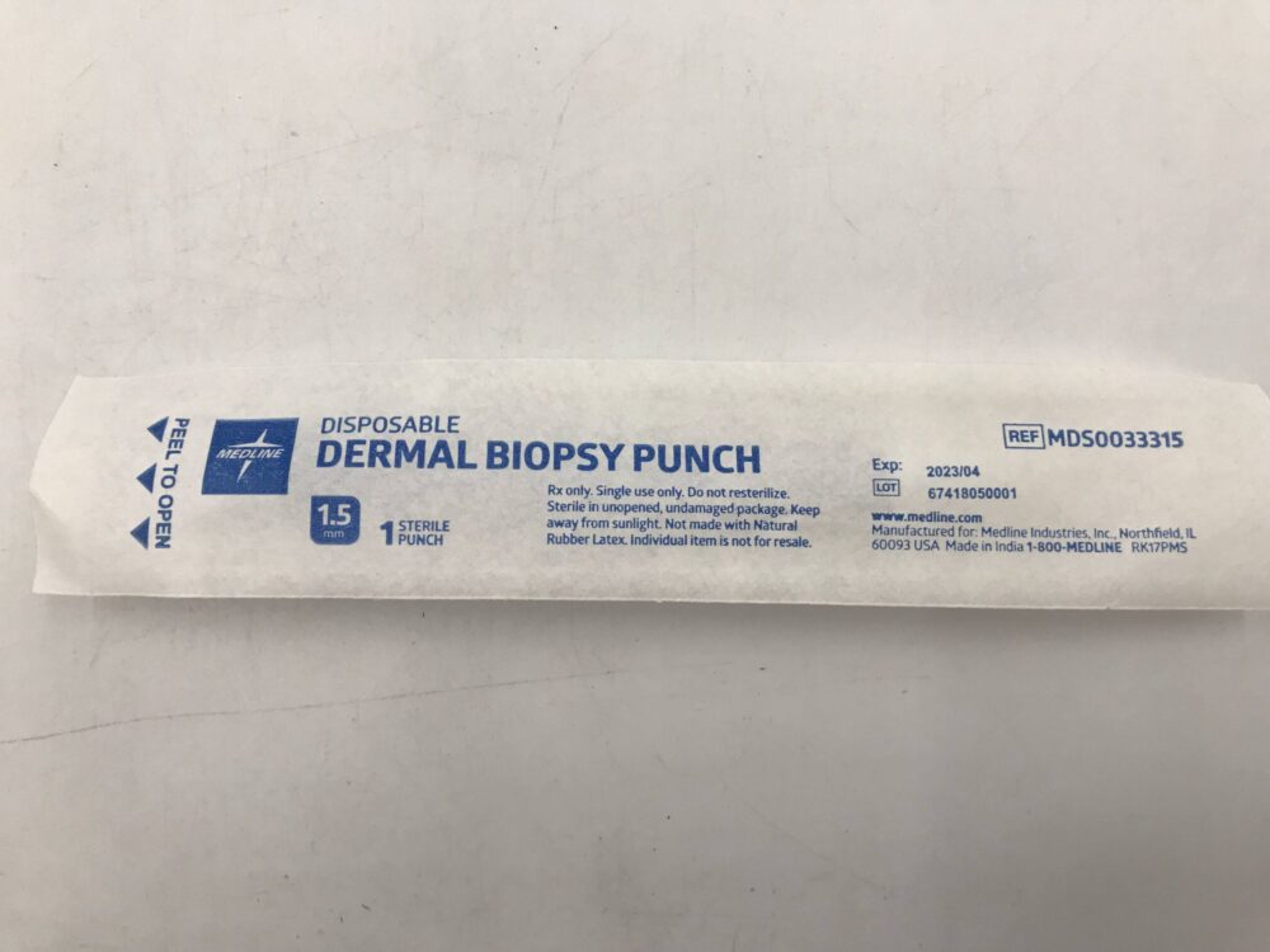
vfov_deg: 49.7
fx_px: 1027
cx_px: 635
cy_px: 476
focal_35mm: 28
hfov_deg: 63.4
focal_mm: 3.99
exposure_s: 1/40
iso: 25
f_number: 1.8
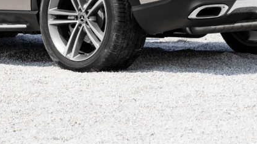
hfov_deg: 5.9
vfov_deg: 3.3
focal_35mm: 366
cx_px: 21
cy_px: -105
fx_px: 2495
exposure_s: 1/500
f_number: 8
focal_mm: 98
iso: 100
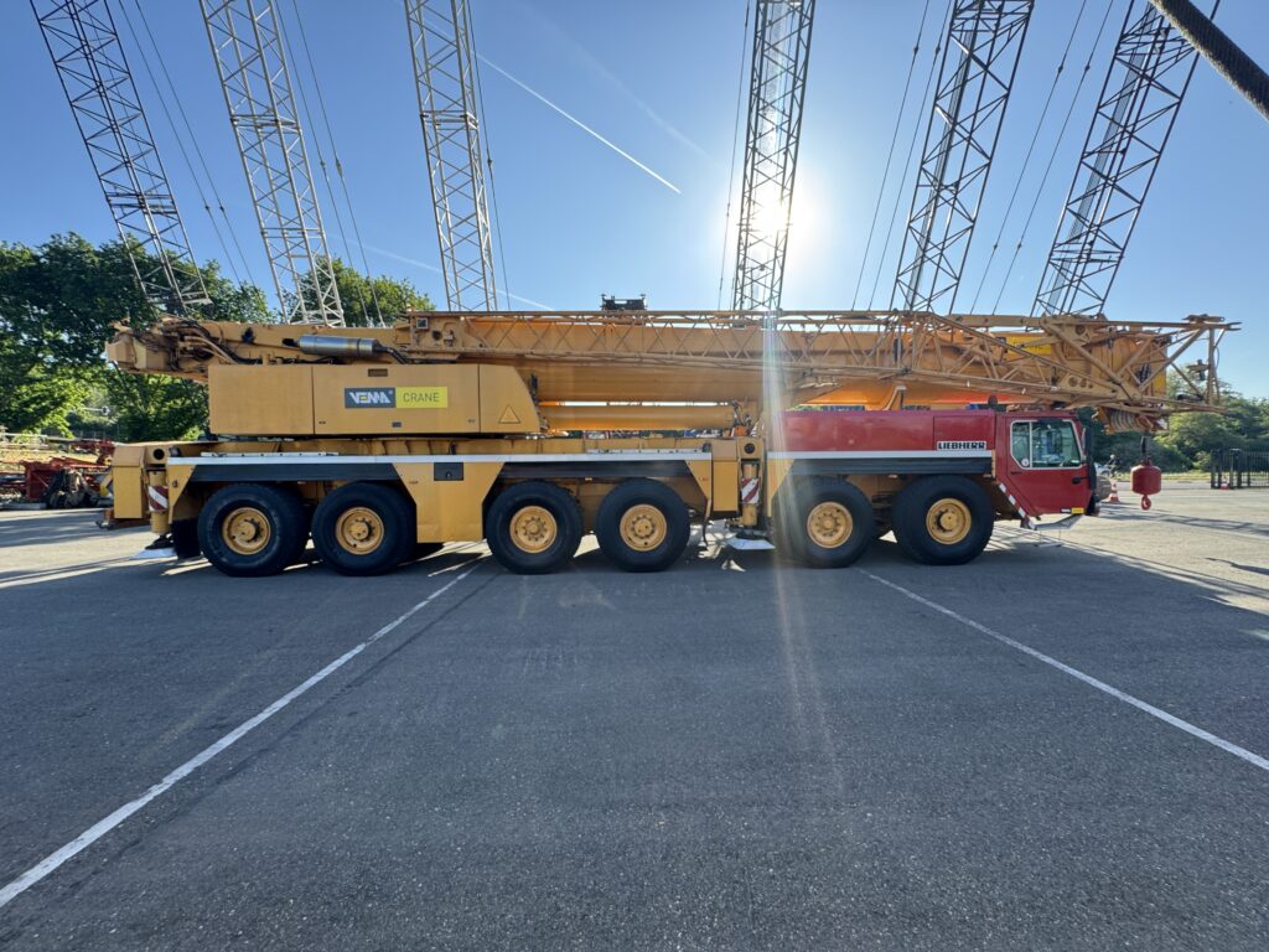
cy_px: 476
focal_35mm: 14
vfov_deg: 85.7
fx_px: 513
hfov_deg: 102.1
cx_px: 634
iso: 40
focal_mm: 2.22
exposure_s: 1/285
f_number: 2.2
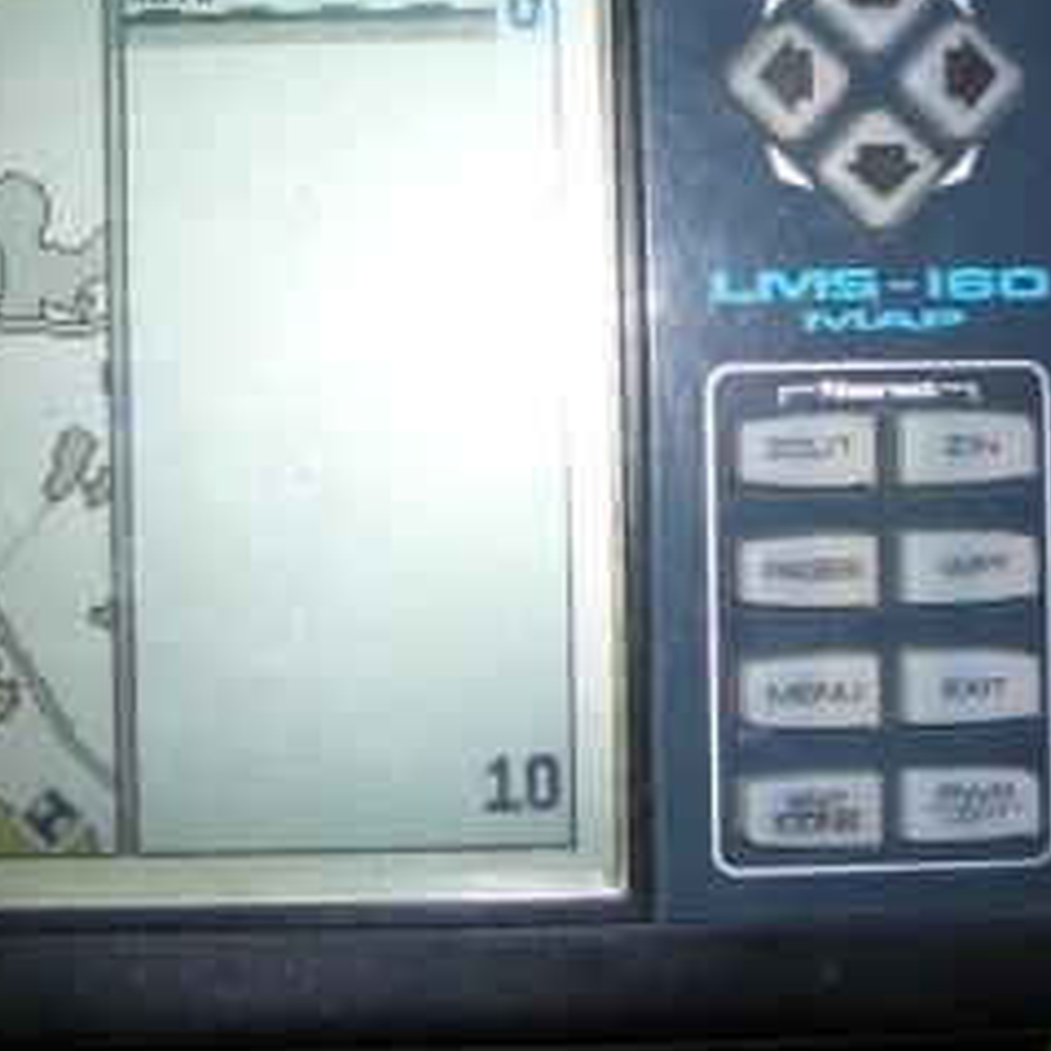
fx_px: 1992
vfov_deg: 29.5
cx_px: 321
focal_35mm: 58
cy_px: 431
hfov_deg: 29.3
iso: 100
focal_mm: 5.2
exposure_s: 1/30
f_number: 2.8
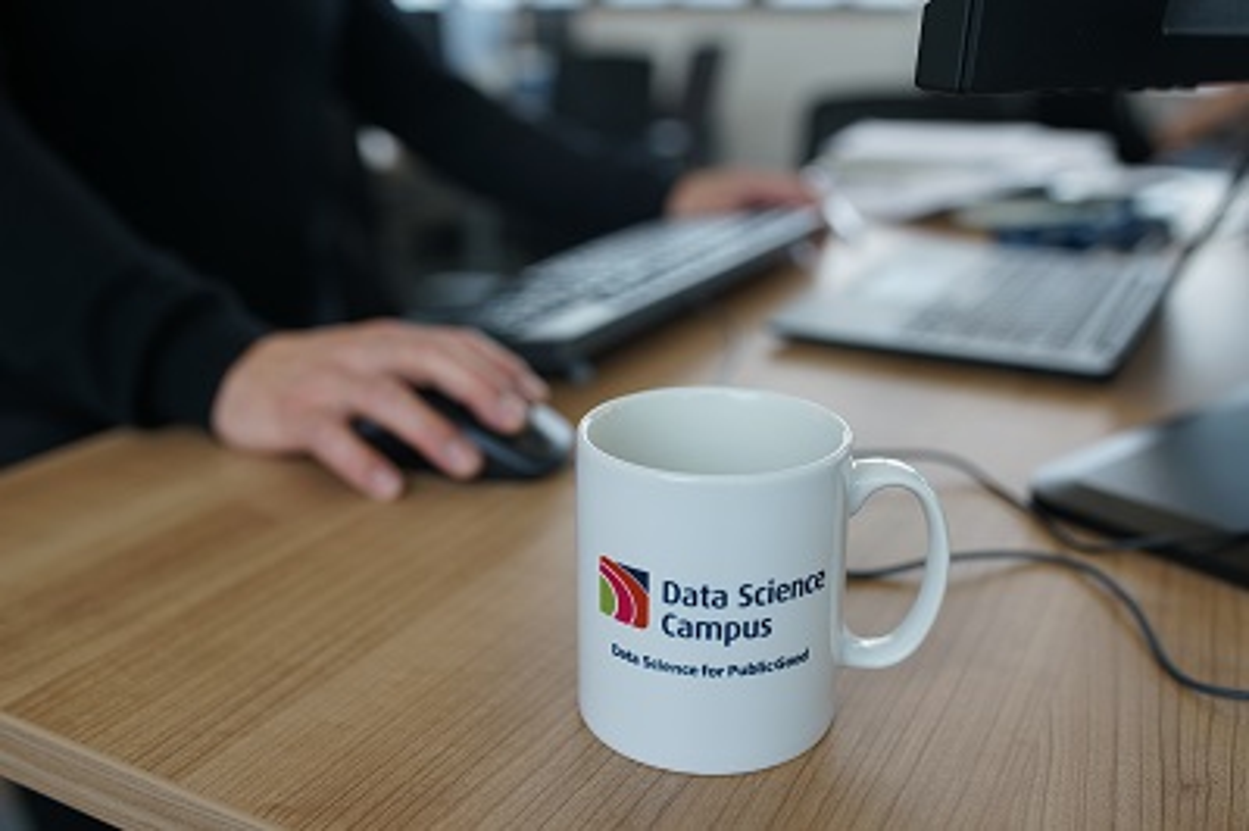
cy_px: 416
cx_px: 624
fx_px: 1213
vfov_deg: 37.8
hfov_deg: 54.5
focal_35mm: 35
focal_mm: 35
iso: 640
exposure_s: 1/320
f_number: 2.8
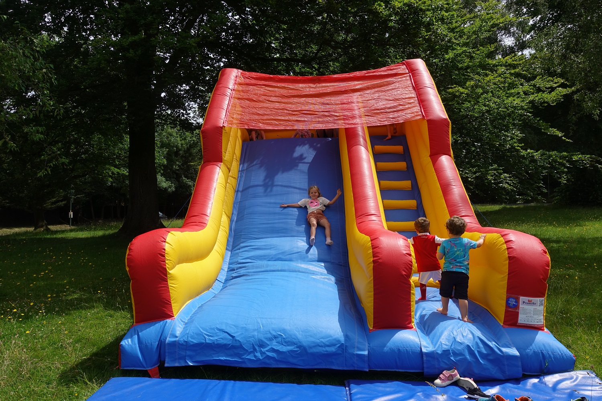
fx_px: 401
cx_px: 301
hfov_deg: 73.7
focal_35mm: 24
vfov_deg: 53.1
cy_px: 200
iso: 125
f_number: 5.6
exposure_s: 1/640
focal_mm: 8.8
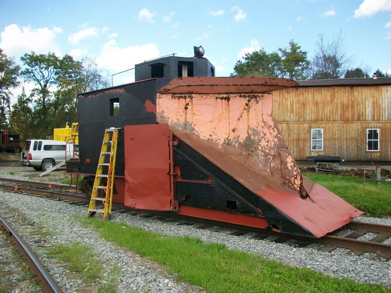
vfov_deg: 44.2
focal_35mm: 32
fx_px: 362
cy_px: 146
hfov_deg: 56.8
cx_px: 196
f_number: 2.8
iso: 64
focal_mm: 5.7
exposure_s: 1/400
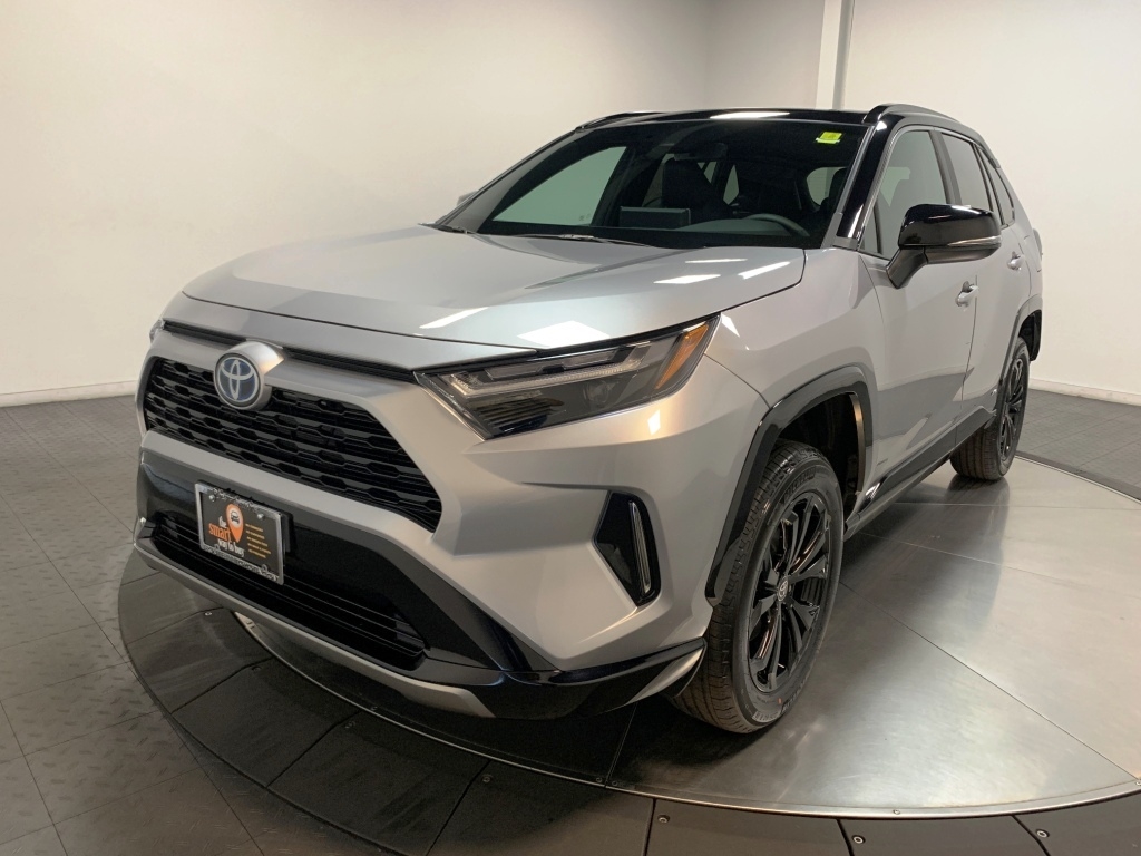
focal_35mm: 26
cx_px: 570
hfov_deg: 67.3
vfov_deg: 53.1
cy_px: 428
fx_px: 857
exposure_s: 1/60
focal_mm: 4.25
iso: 200
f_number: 1.8
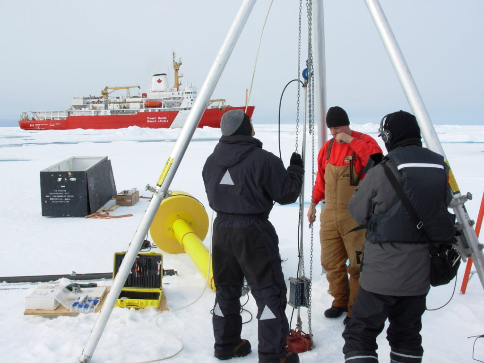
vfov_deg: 37.7
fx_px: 531
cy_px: 182
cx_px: 242
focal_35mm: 38
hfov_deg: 49.0
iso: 50
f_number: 4.9
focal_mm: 6.3
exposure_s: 1/483
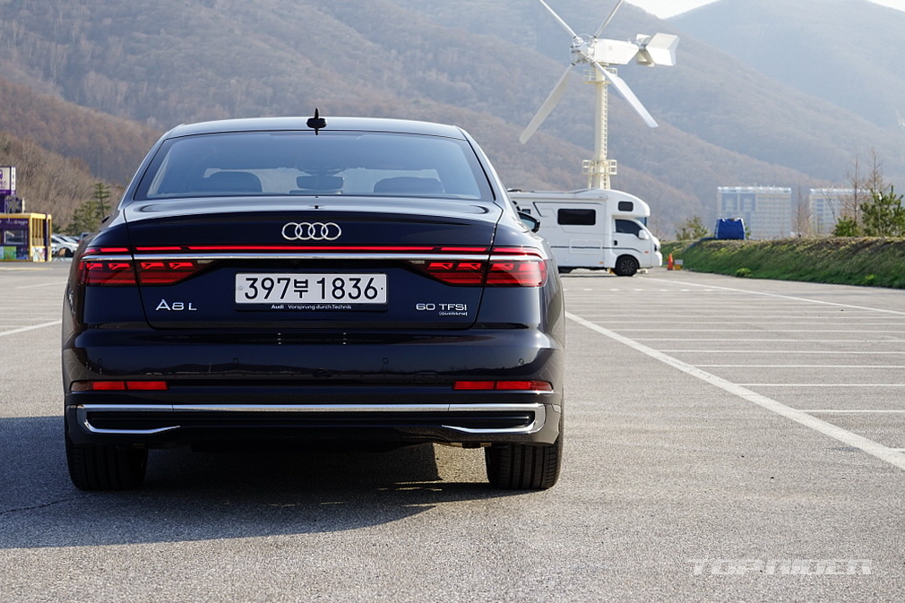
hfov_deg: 28.5
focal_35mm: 71
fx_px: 1784
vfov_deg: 19.2
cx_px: 451
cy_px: 299
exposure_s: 1/125
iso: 100
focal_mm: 70
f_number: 8
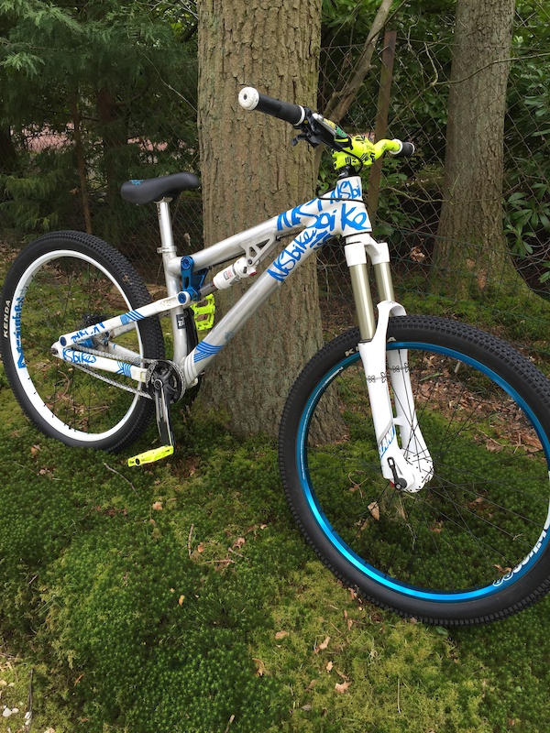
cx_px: 275
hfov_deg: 48.2
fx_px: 614
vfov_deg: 61.7
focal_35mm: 29
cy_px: 366
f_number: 2.2
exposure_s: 1/173
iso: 32
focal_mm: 4.15
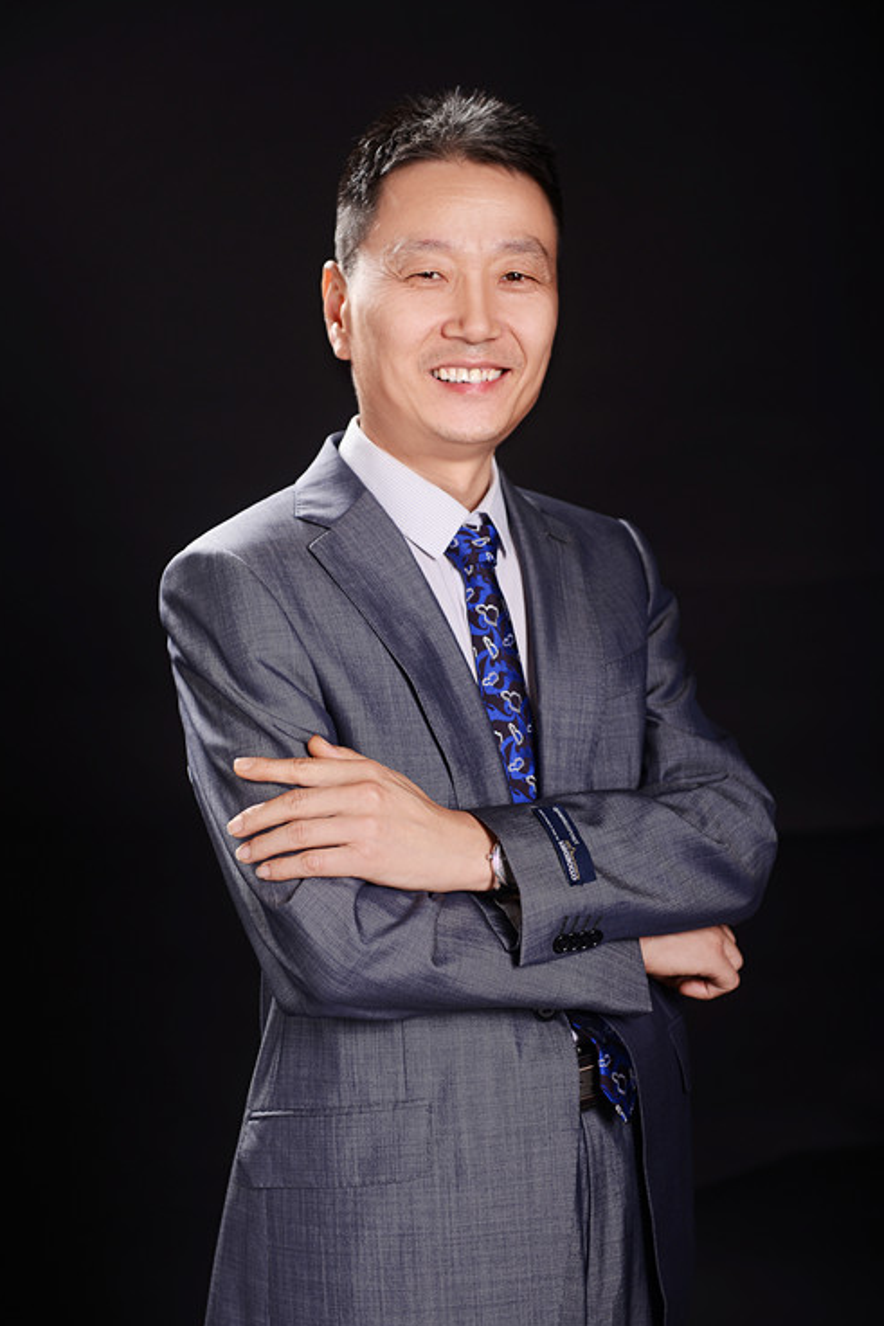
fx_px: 2800
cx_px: 428
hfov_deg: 17.9
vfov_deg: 26.7
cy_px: 657
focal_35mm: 76
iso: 200
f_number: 3.2
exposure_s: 1/125
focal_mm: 70
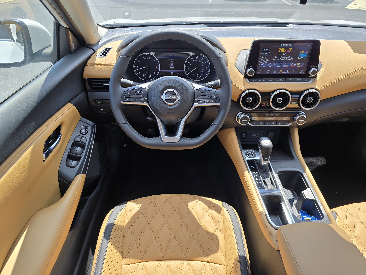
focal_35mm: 23
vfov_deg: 58.9
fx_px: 243
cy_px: 138
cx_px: 183
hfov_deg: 73.9
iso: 16
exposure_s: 1/180
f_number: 1.7
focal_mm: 6.3
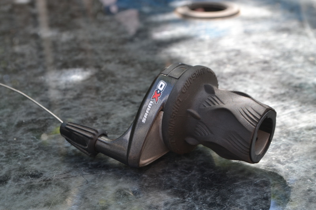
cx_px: 158
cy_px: 105
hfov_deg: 29.2
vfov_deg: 19.7
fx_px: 606
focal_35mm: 69
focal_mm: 46
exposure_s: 1/50
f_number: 9
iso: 200
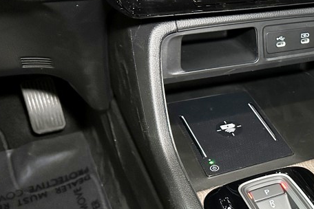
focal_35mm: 56
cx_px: 343
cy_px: 145
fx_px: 488
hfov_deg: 31.7
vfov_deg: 24.0
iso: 800
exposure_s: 1/30
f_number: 1.78
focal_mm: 6.86
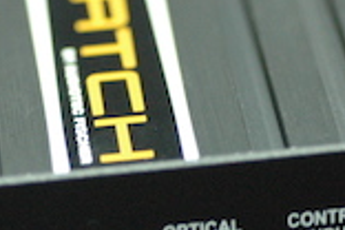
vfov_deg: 5.9
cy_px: 259
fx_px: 2214
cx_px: 122
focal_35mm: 231
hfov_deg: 8.9
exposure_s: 1/30
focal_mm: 60
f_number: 3.3
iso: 1400
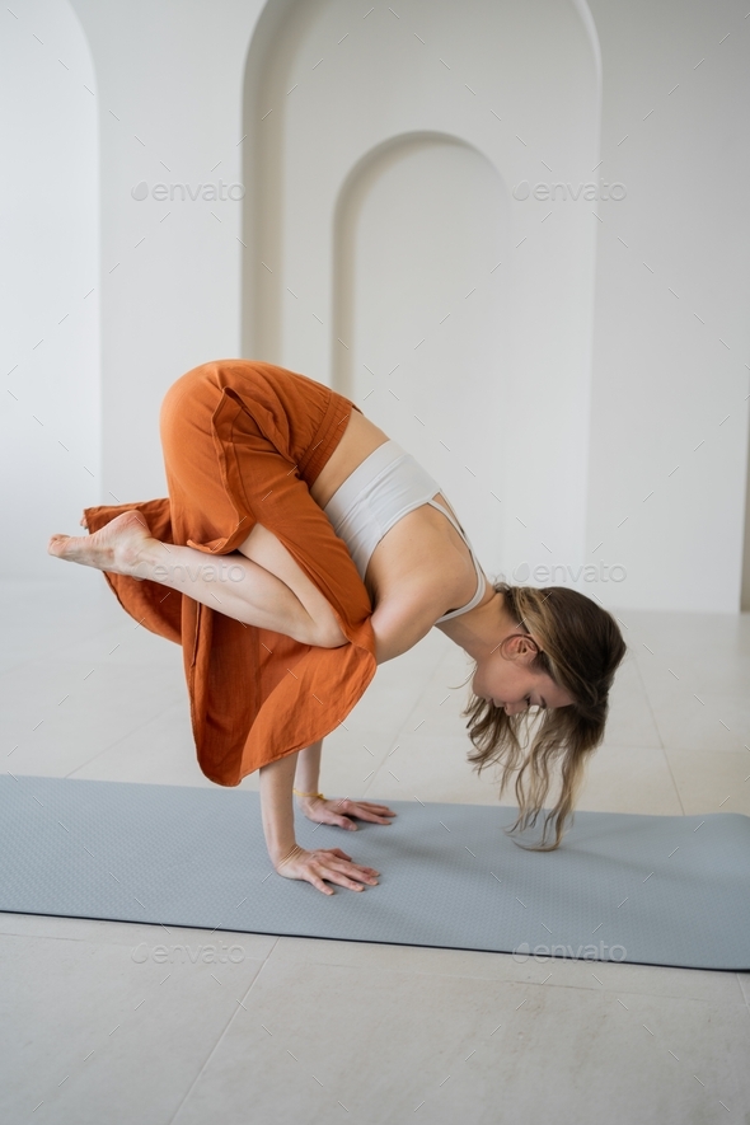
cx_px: 375
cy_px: 562
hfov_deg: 37.9
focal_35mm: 35
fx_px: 1094
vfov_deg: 54.4
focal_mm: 35
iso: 100
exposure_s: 1/200
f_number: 2.2
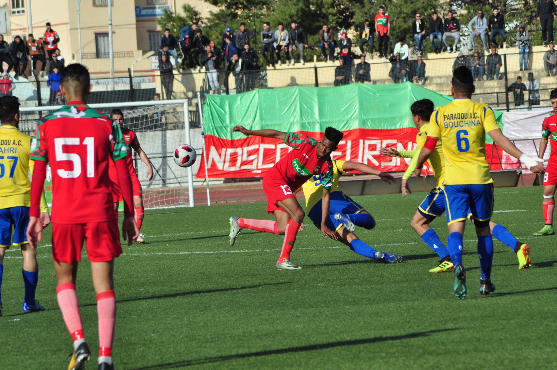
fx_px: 4636
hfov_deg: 6.9
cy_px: 185
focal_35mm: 300
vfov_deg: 4.6
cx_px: 278
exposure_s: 1/500
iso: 200
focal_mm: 200
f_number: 10
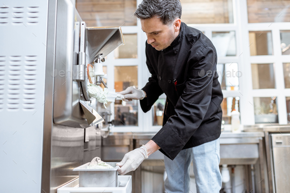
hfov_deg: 54.4
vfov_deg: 37.9
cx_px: 145
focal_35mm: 35
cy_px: 96
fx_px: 282
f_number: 2.2
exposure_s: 1/160
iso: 400
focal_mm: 35
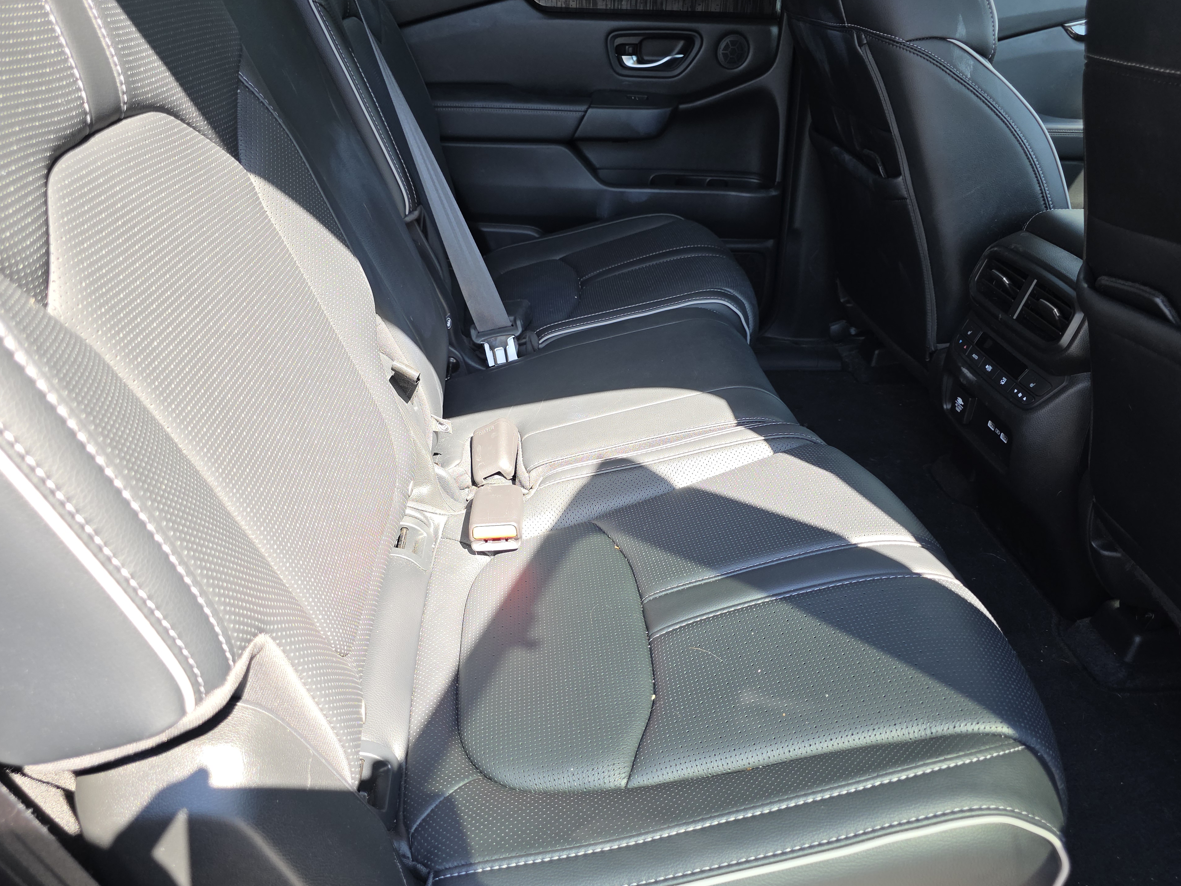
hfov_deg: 71.6
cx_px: 573
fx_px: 819
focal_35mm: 24
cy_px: 448
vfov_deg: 56.8
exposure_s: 1/180
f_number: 1.7
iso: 50
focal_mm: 6.3
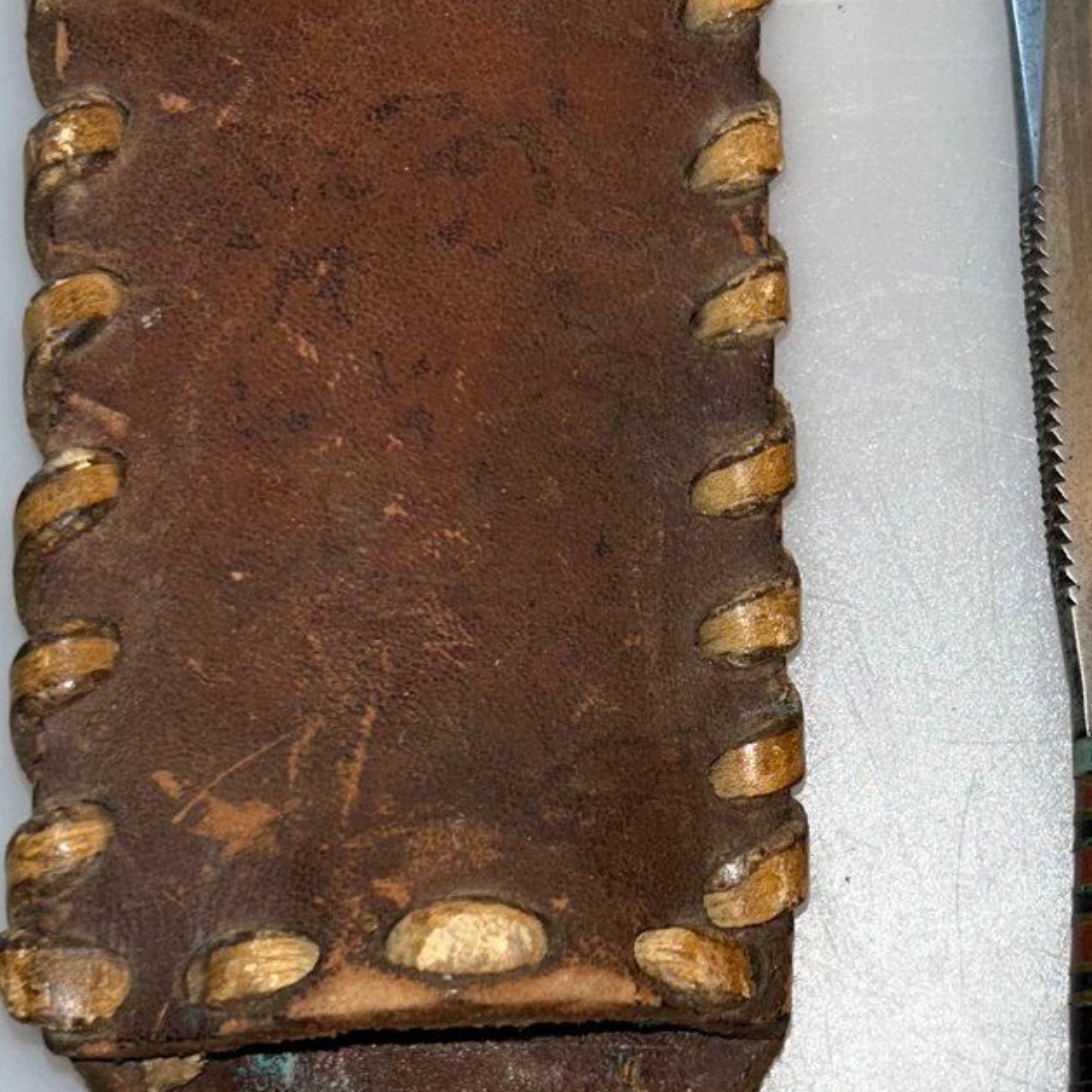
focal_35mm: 73
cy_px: 669
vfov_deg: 23.6
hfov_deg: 23.5
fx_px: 2605
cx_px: 764
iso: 40
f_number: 1.5
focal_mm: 5.7
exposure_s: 1/68
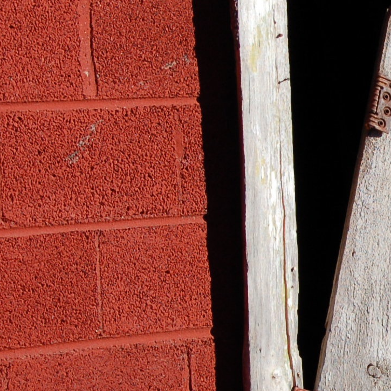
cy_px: 263
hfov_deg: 7.1
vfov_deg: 7.2
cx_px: 537
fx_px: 3105
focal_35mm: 243
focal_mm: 46
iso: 200
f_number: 10
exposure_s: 1/400
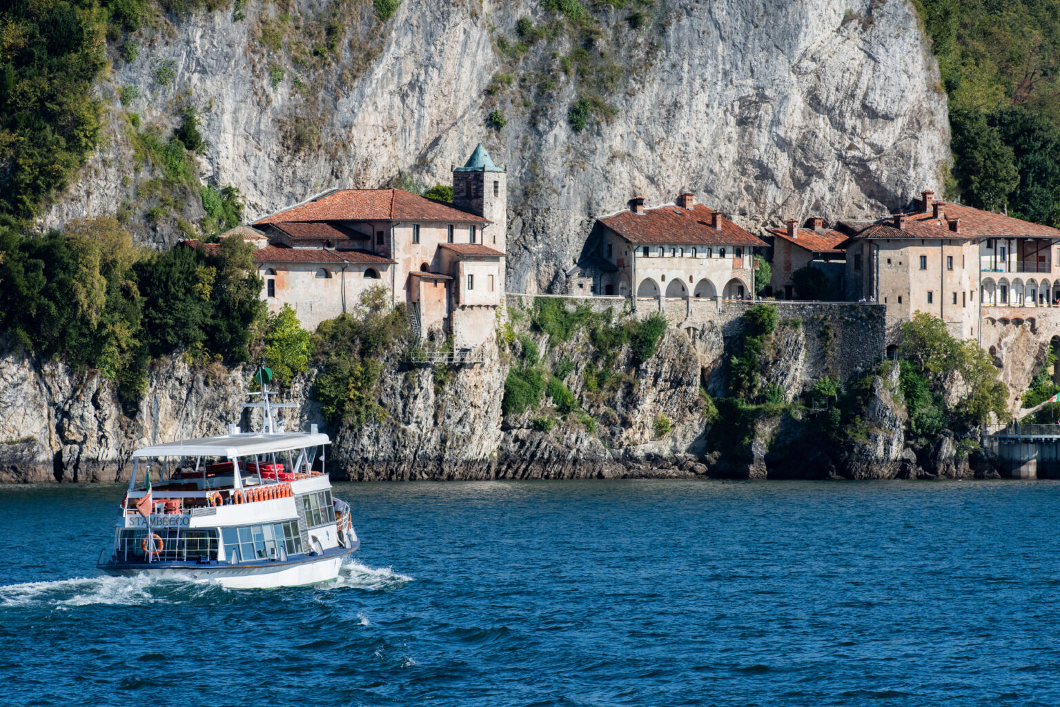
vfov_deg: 4.6
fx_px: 8835
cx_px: 530
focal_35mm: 300
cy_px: 354
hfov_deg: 6.9
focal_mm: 300
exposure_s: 1/1250
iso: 640
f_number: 9
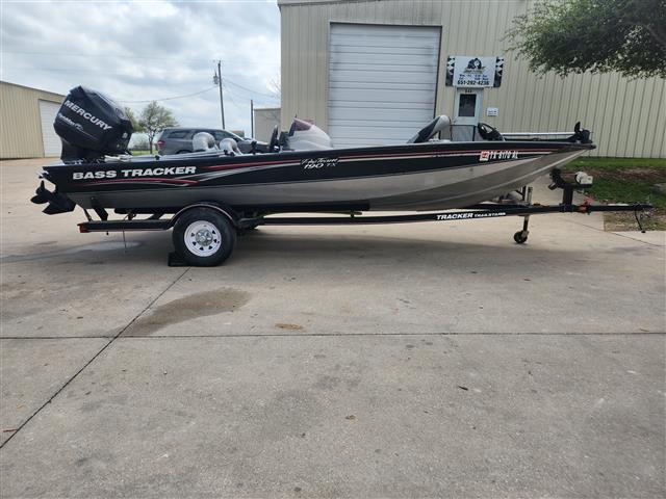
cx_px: 333
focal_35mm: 23
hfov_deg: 73.9
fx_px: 443
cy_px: 250
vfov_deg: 58.9
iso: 20
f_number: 1.8
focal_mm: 5.4
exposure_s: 1/1794
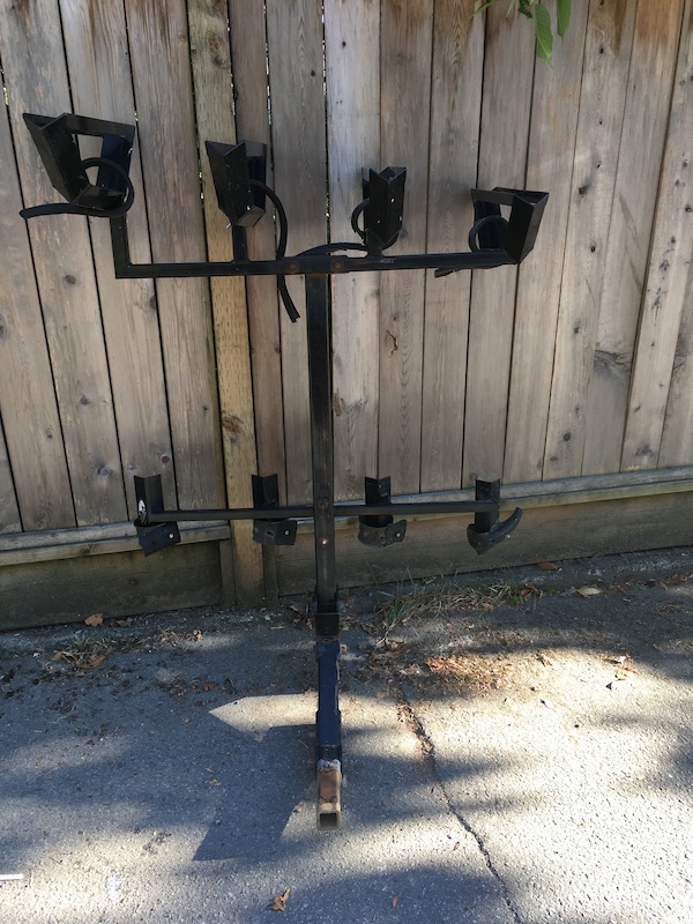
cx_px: 346
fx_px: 774
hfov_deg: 48.2
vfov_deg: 61.7
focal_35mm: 29
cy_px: 462
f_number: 2.2
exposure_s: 1/120
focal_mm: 4.15
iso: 32
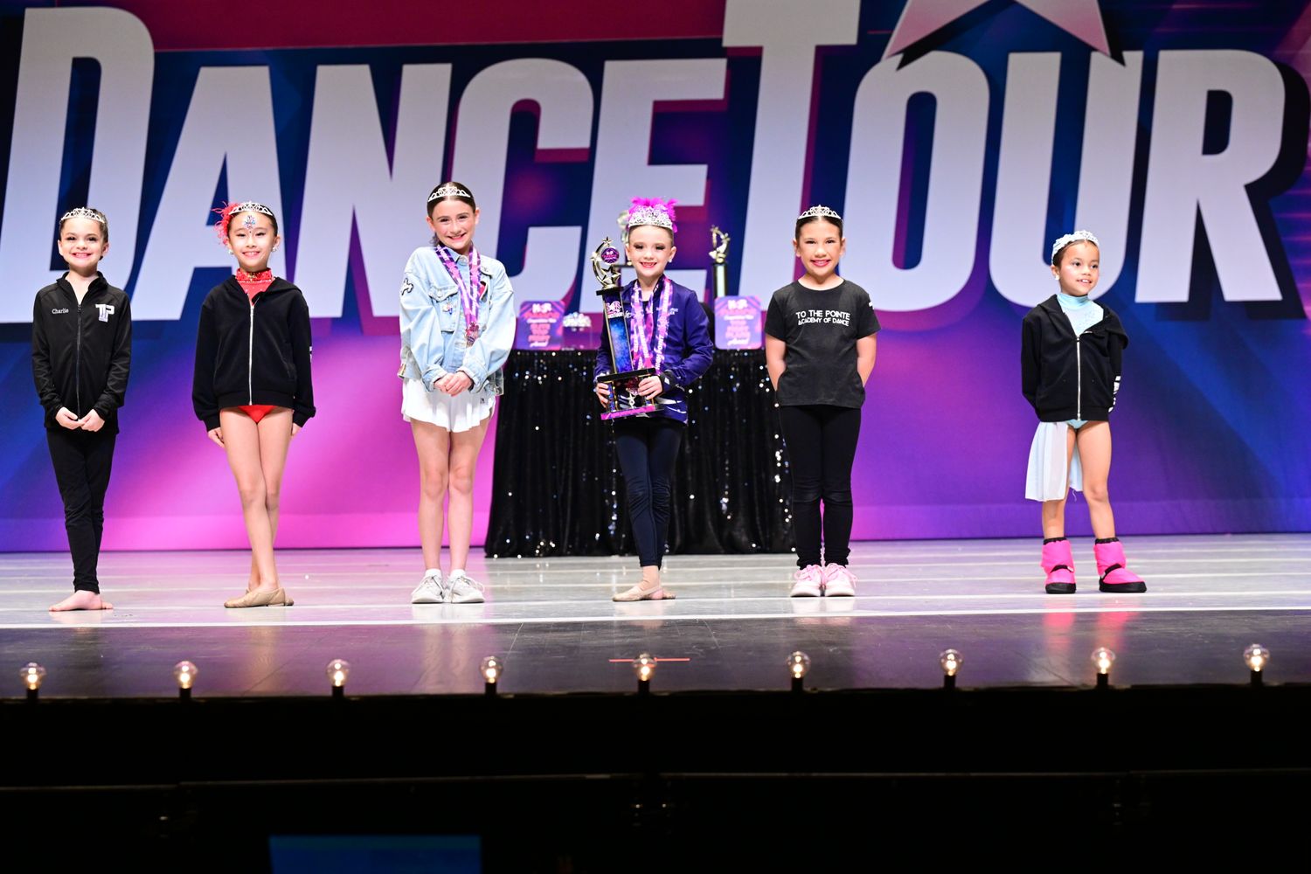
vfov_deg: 11.4
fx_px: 4370
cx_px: 656
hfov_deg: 17.1
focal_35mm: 120
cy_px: 437
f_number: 5
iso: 3200
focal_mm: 120
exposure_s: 1/400
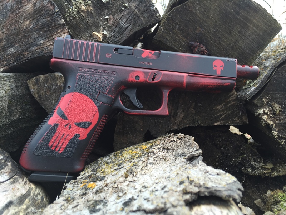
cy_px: 108
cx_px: 143
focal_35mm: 29
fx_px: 240
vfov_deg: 48.2
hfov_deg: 61.7
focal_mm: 4.15
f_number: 2.2
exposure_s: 1/217
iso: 32
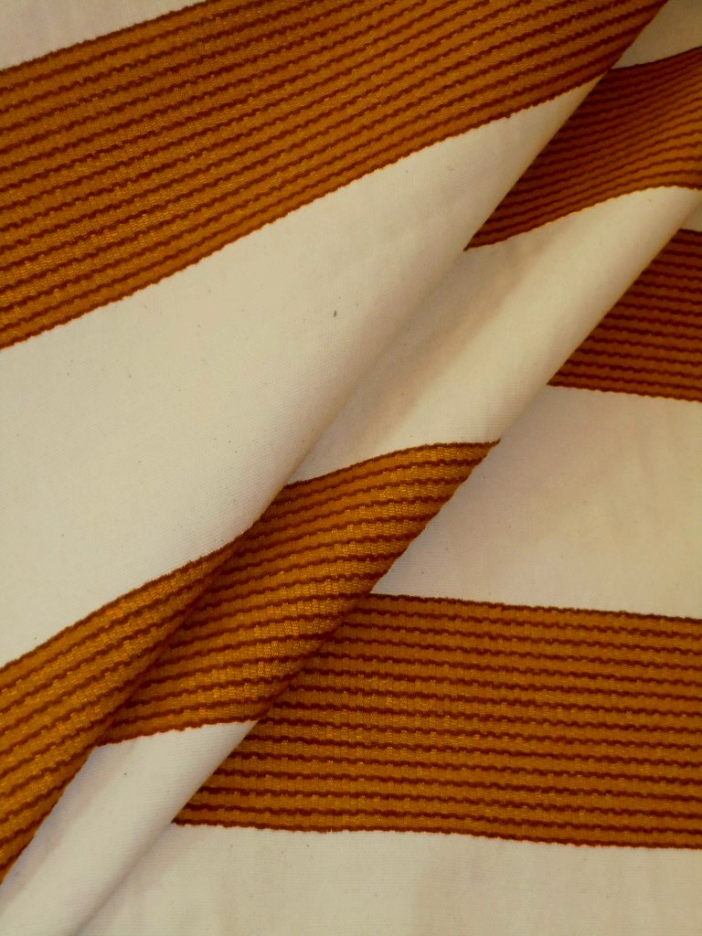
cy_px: 468
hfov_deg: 23.3
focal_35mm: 63
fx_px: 1703
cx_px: 351
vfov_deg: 30.7
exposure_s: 1/160
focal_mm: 11.2
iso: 800
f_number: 5
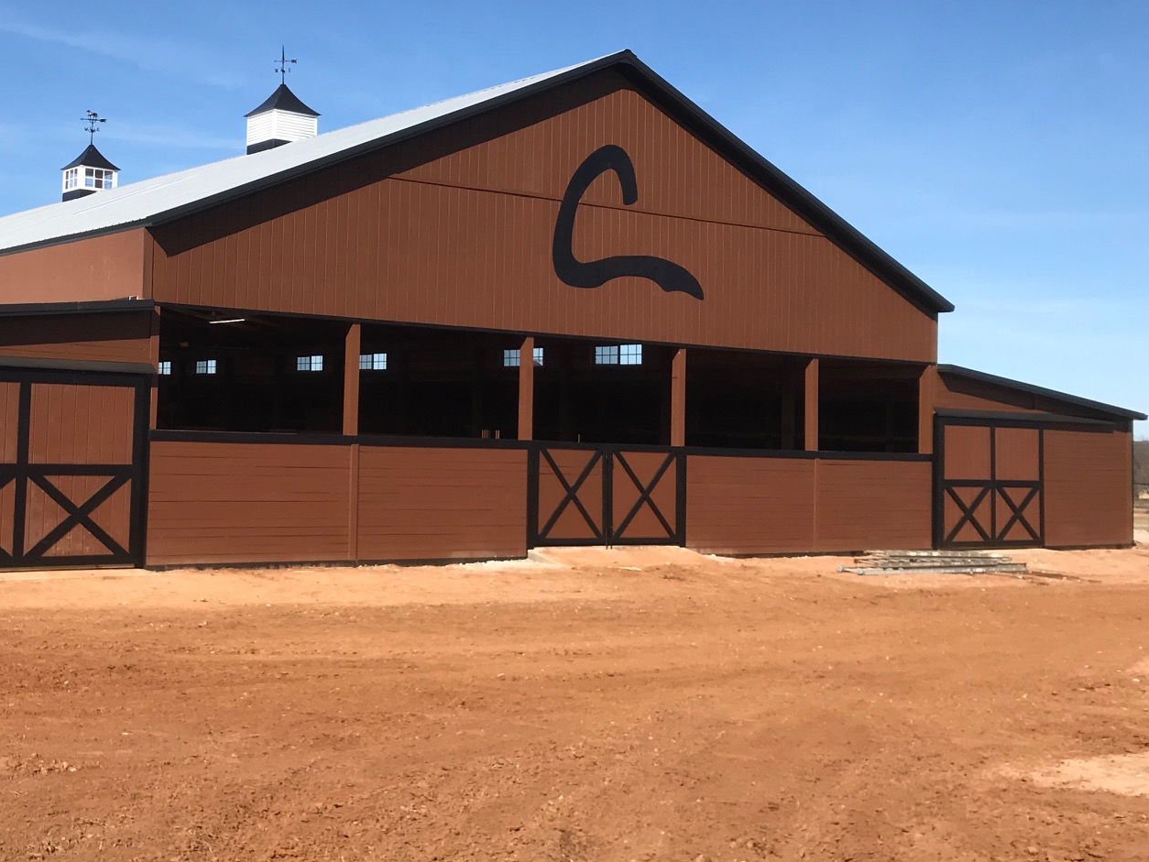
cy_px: 332
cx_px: 292
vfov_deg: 32.1
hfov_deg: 40.9
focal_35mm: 45
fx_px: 1494
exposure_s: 1/2660
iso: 20
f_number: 1.8
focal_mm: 3.99
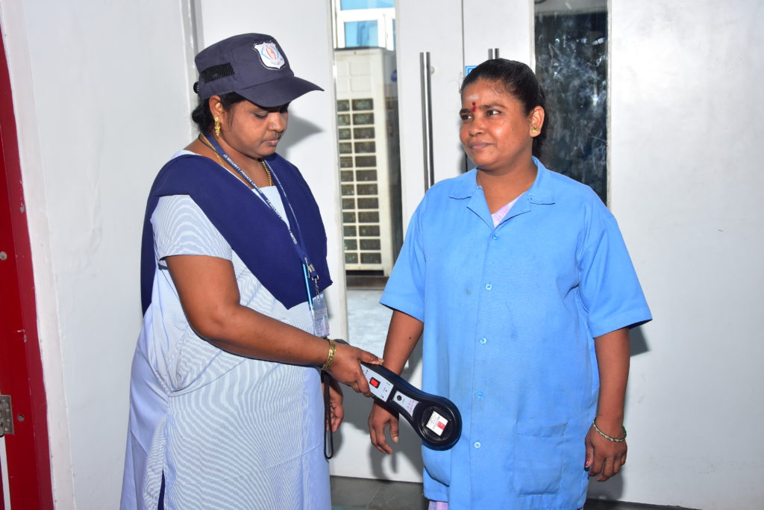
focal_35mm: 42
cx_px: 382
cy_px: 255
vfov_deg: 31.9
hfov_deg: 46.4
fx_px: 891
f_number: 5.6
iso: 500
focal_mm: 28
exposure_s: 1/125
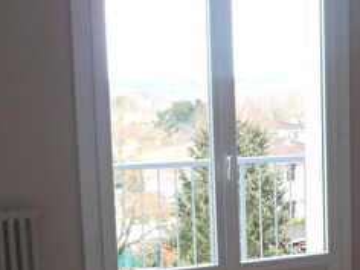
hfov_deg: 22.7
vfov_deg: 17.6
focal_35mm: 83
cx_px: 358
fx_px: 863
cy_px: 228
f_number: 3.7
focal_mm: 5
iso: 250
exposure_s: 1/30
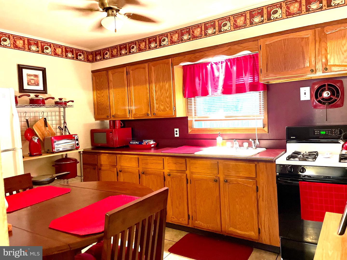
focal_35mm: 26
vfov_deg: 53.1
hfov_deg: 67.3
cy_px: 130
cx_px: 174
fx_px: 261
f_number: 1.6
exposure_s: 1/30
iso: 500
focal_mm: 4.2
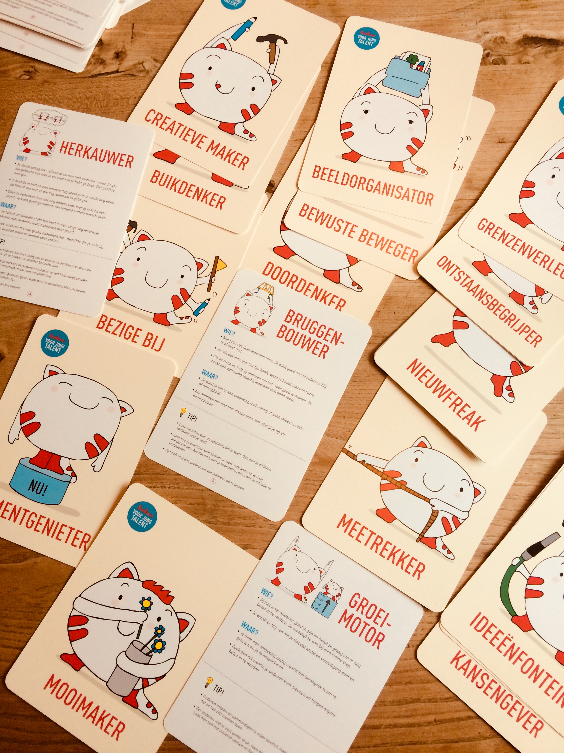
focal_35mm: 29
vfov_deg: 61.7
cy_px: 376
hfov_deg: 48.2
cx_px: 282
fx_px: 630
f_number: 2.2
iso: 125
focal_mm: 4.15
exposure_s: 1/33
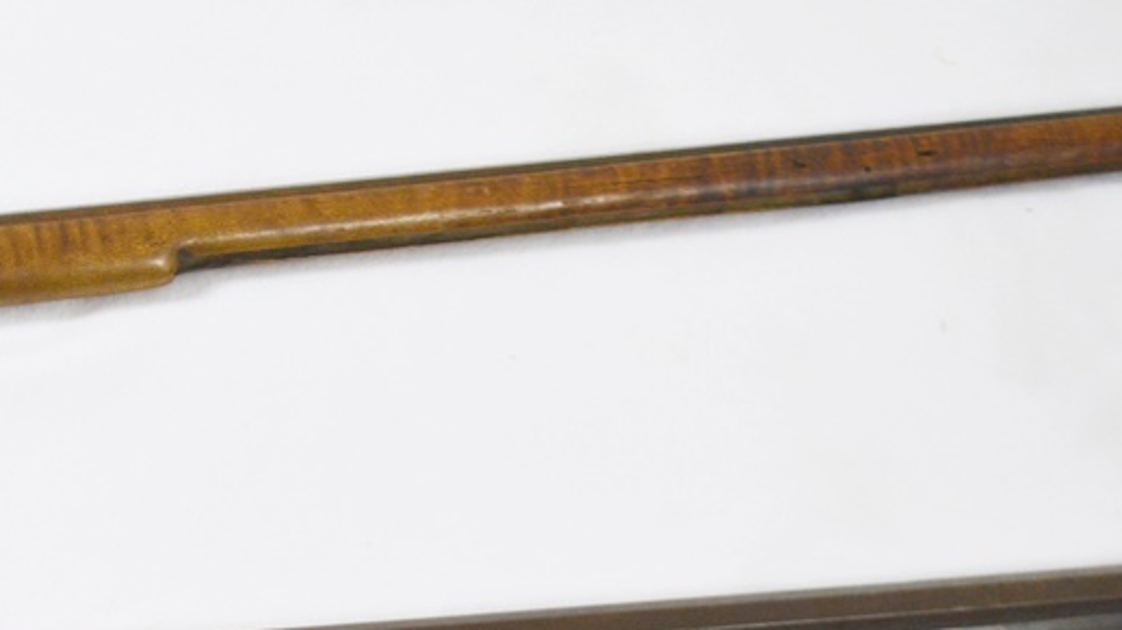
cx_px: 108
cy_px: 577
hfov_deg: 23.5
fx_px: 2618
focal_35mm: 88
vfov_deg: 13.6
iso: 500
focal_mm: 29
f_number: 4.5
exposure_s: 1/60
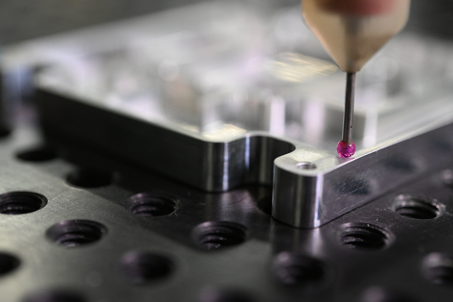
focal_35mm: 60
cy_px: 151
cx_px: 226
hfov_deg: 33.4
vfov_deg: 22.6
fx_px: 754
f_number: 5
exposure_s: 1/640
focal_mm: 60
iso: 5600
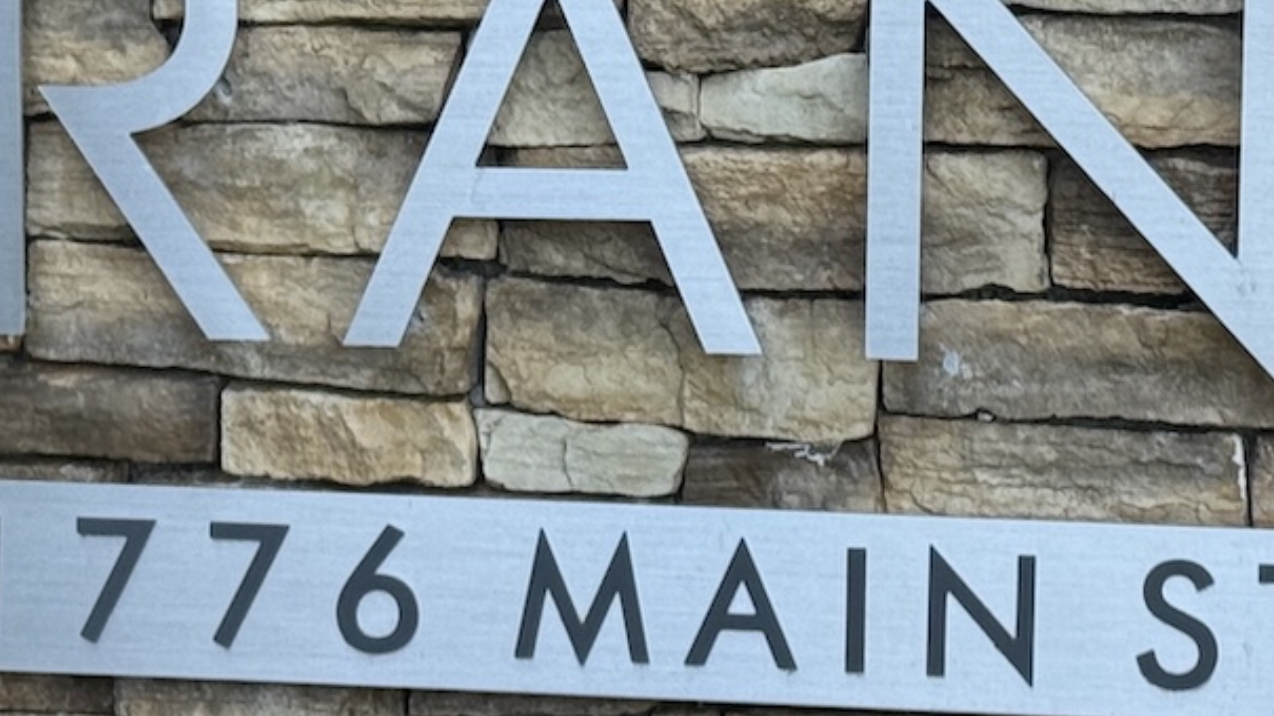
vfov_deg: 7.0
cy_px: -6
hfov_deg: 12.4
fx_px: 5843
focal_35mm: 173
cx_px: 617
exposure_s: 1/593
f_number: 1.78
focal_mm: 6.76
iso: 64
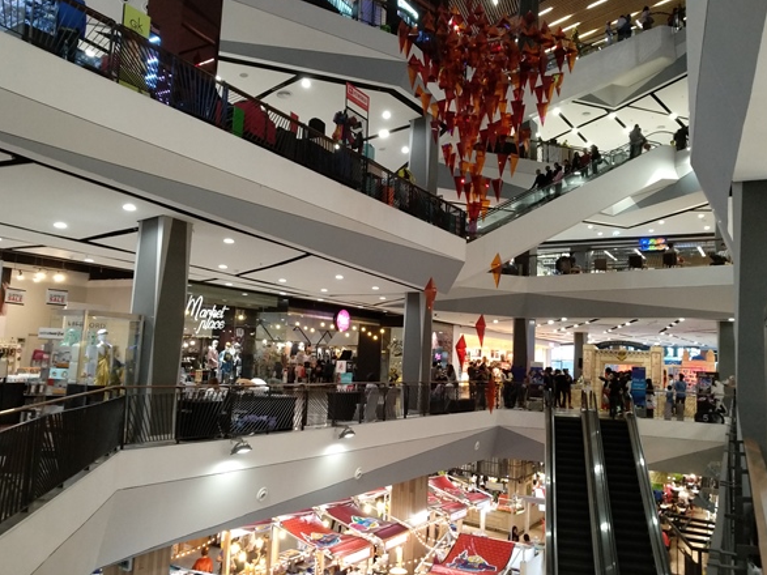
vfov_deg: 56.8
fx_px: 532
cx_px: 388
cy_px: 284
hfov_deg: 71.6
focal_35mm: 24
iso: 640
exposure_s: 1/33
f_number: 2.2
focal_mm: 3.81
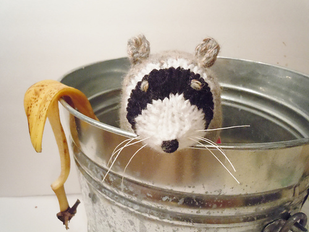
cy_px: 116
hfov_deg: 63.4
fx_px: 250
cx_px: 154
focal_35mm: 28
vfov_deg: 49.7
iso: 800
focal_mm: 5
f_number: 3.7
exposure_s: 1/60
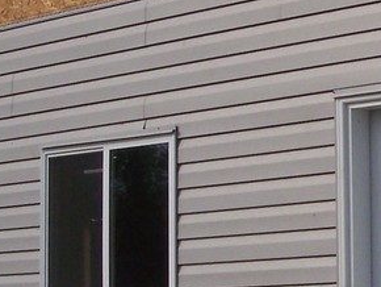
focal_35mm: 157
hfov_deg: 12.2
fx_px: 1729
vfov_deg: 9.5
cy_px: 123
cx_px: 499
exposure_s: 1/1000
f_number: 4.8
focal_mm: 8
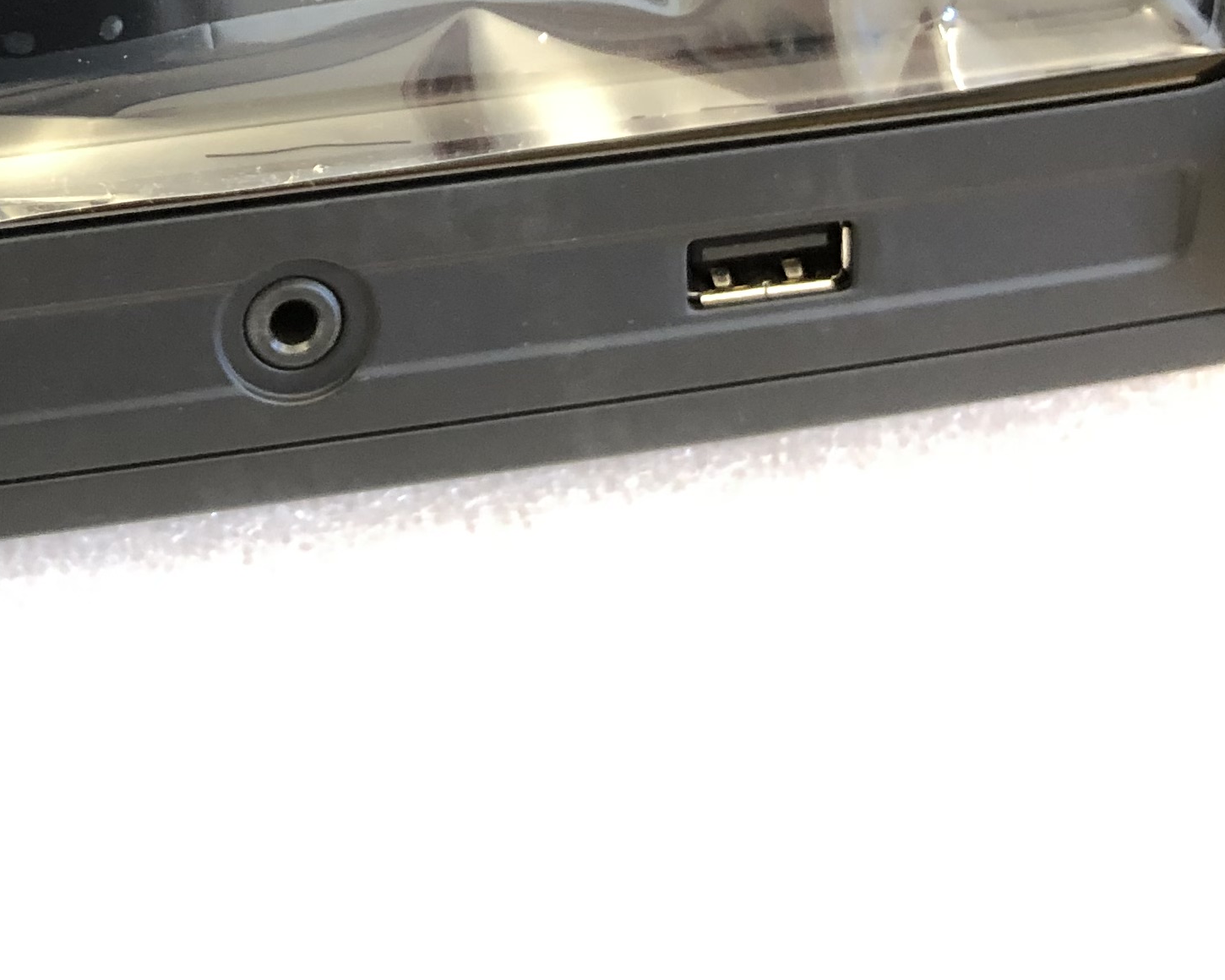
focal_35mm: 76
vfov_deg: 18.9
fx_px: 2755
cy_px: -227
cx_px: 127
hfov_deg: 24.4
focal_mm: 4
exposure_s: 1/17
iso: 100
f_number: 1.8
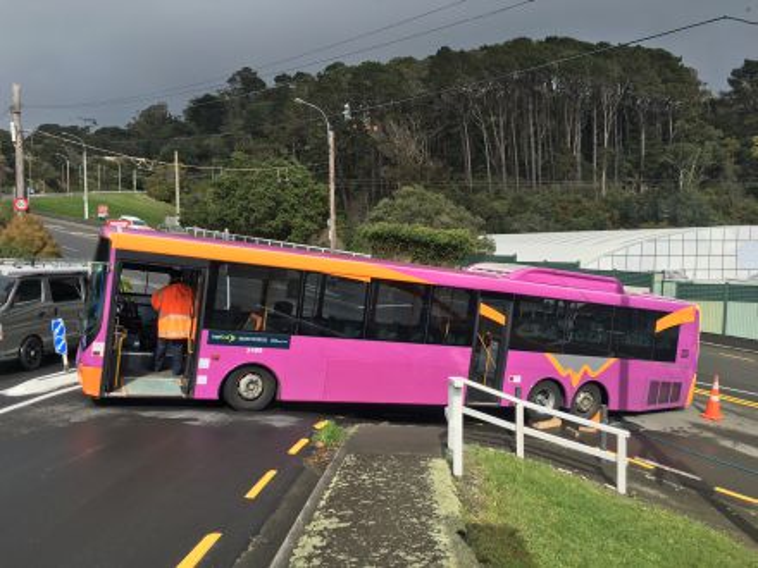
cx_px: 379
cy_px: 284
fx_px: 635
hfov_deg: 61.7
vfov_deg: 48.2
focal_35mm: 29
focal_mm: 4.15
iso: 25
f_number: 2.2
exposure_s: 1/1374
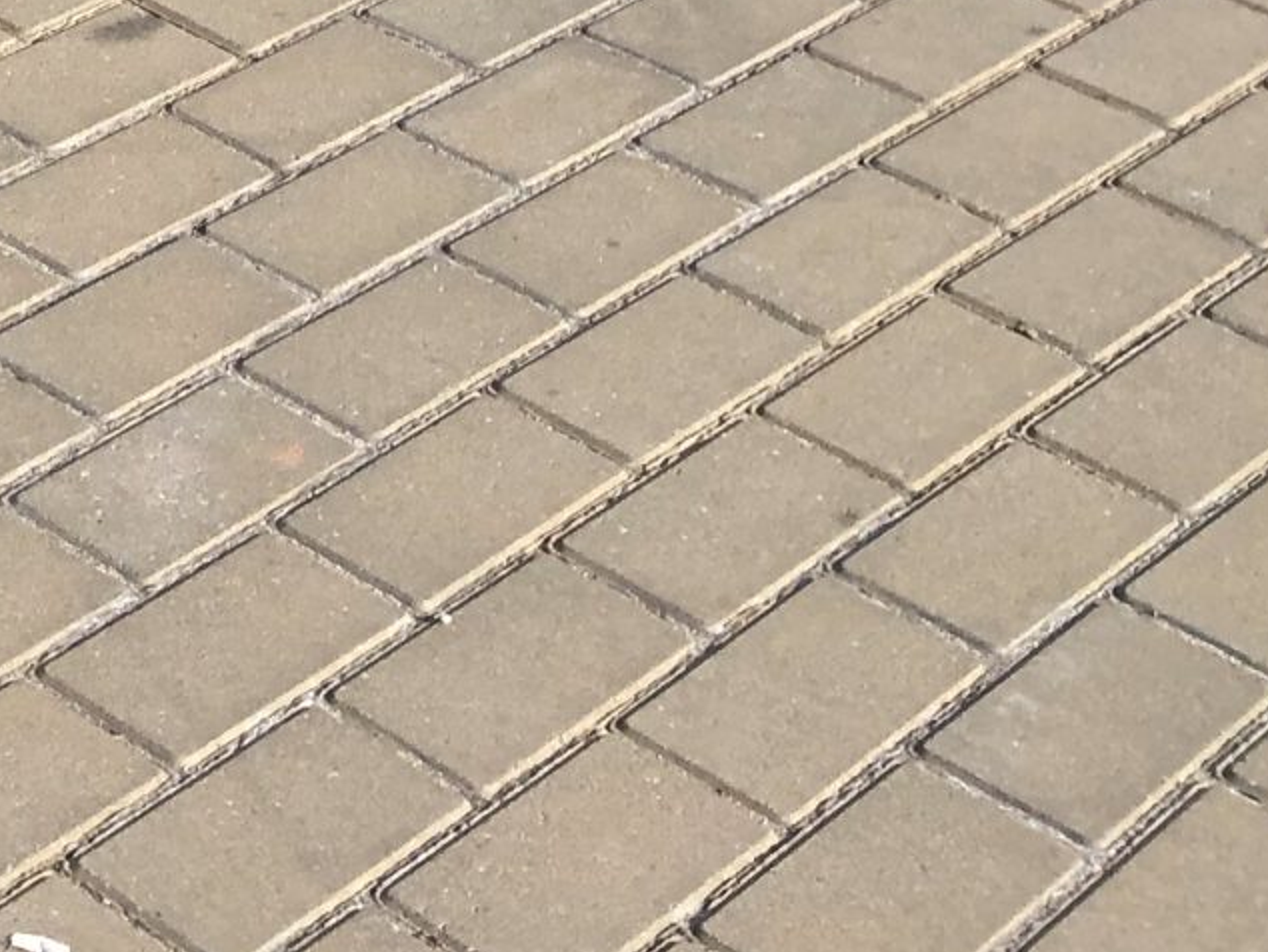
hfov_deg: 15.4
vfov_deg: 11.7
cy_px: -952
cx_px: -880
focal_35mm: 113
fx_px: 4141
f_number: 1.8
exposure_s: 1/960
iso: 20
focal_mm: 4
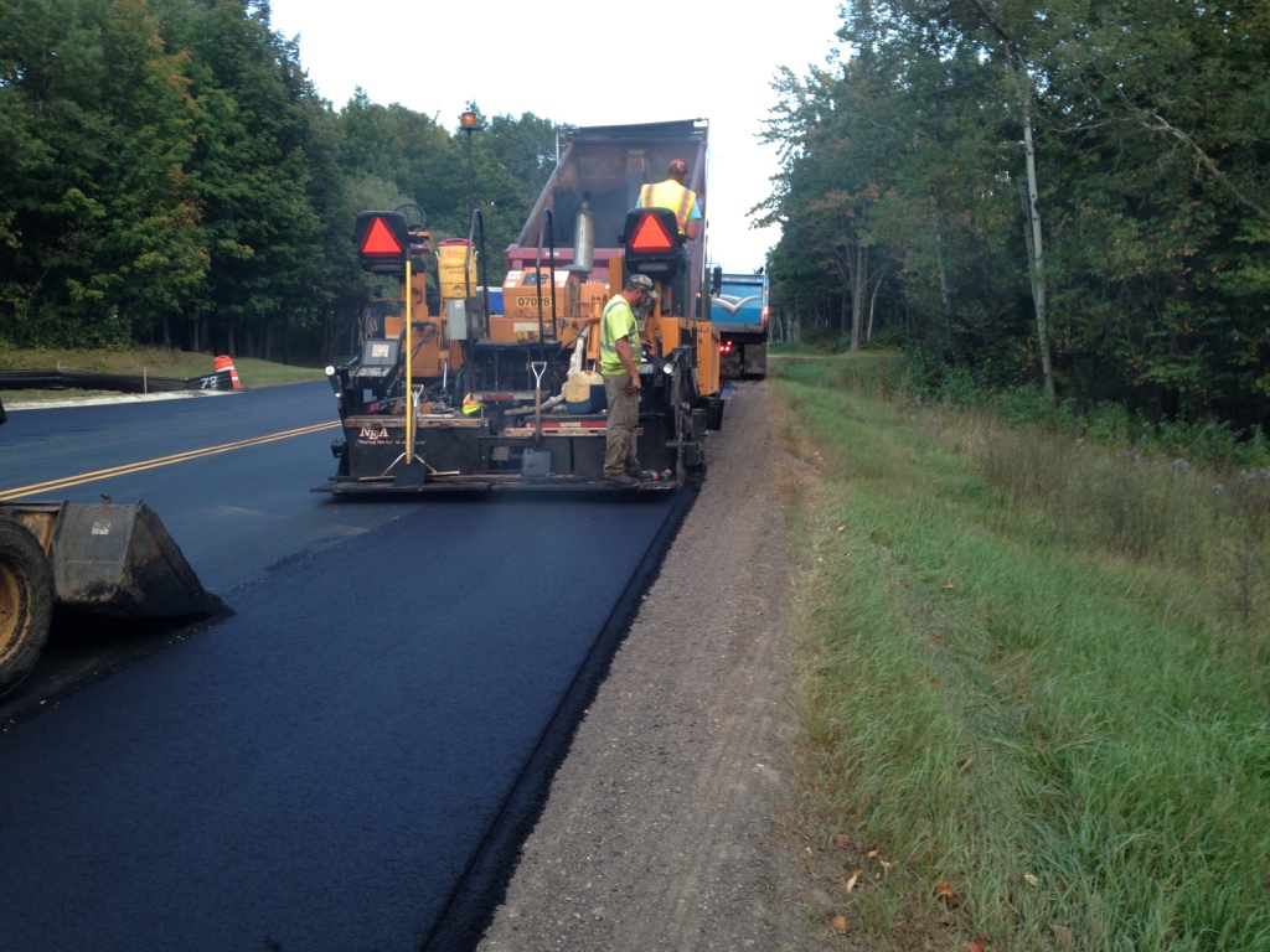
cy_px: 476
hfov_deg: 55.4
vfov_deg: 42.9
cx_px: 635
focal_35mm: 33
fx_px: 1211
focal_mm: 4.12
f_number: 2.4
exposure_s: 1/40
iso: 50
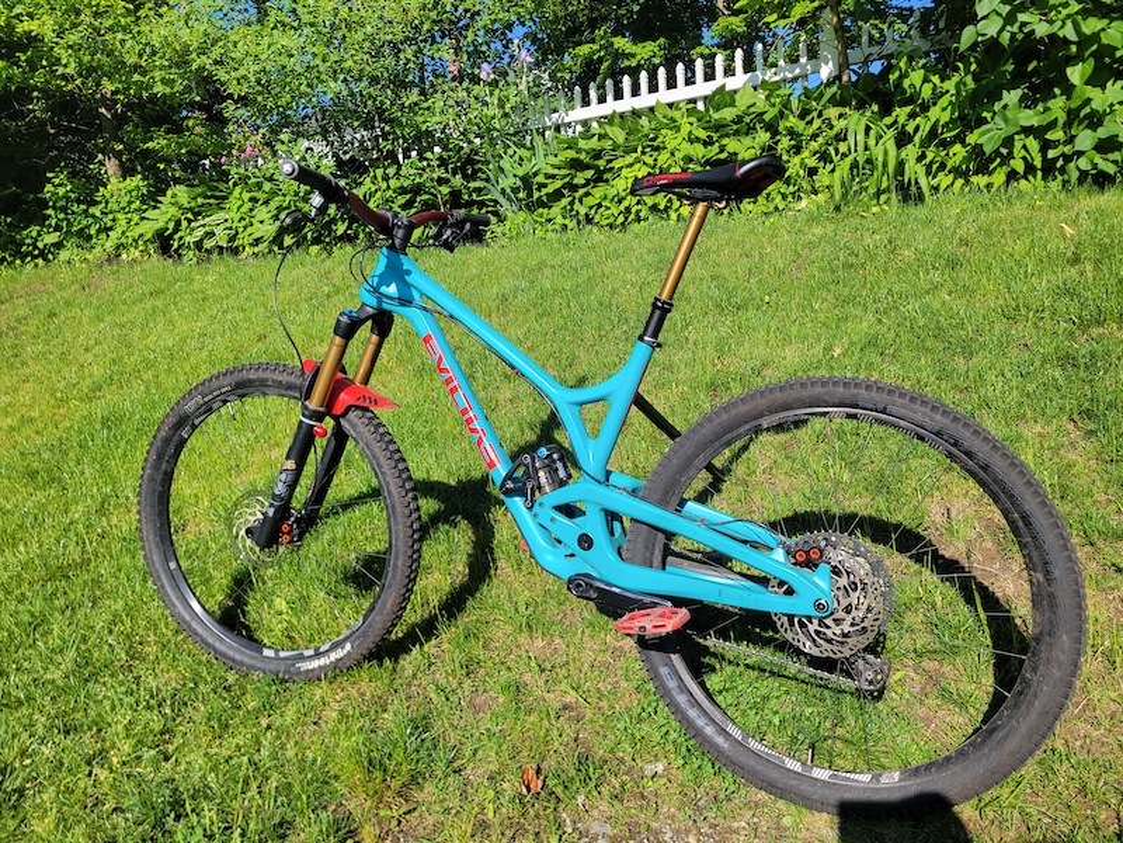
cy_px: 422
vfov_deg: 53.1
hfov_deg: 67.3
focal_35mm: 26
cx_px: 562
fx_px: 843
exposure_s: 1/1410
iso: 40
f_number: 1.8
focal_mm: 5.4
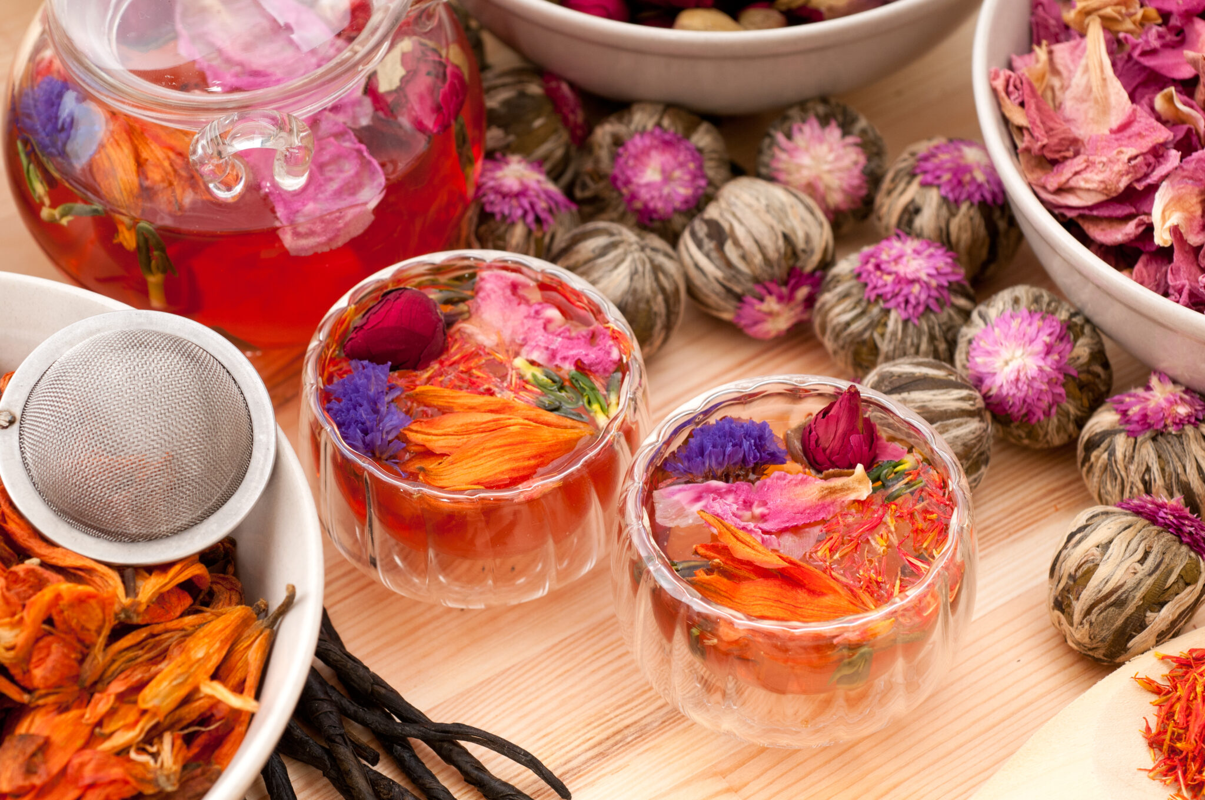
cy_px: 400
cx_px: 602
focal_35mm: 90
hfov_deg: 22.6
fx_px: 3009
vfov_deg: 15.1
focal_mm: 60
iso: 200
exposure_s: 1/160
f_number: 8
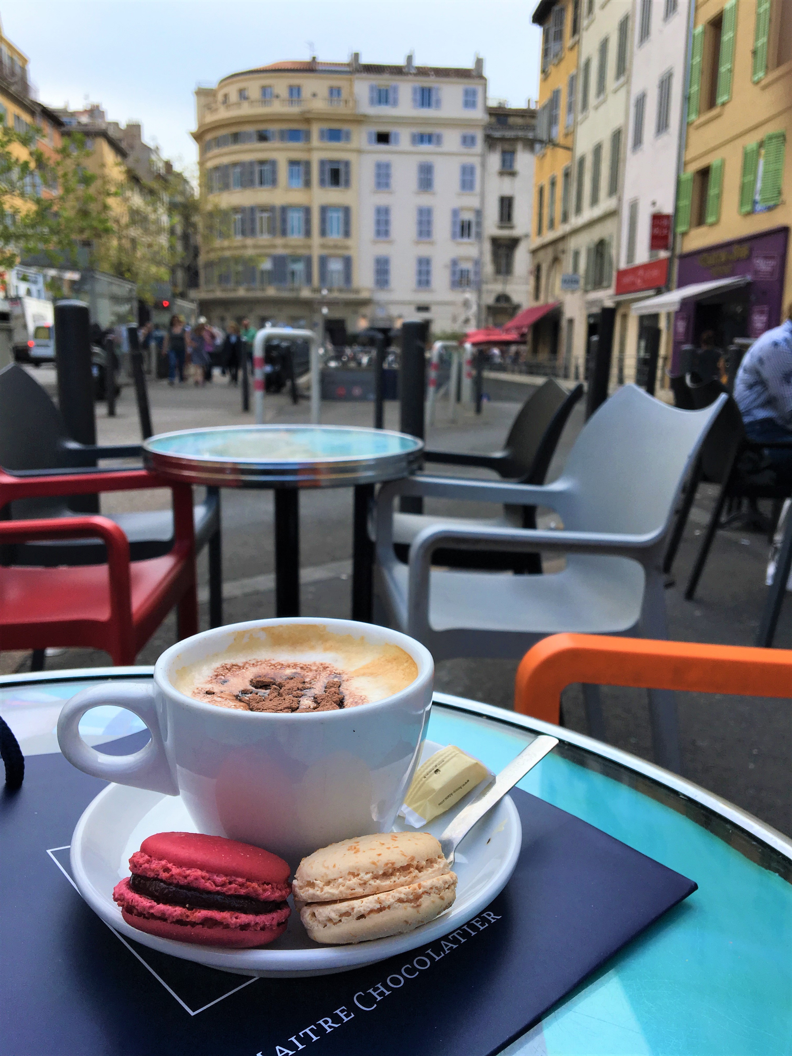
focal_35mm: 29
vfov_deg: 61.7
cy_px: 528
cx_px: 396
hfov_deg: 48.2
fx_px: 885
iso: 25
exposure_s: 1/938
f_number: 2.2
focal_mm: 4.15
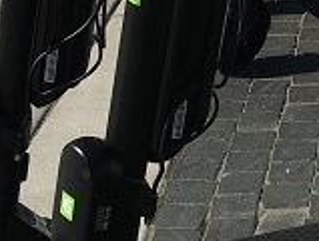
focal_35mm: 131
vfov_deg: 11.3
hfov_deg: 14.5
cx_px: 397
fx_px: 1210
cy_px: 76
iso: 25
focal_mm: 4.15
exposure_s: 1/3846
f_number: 2.2
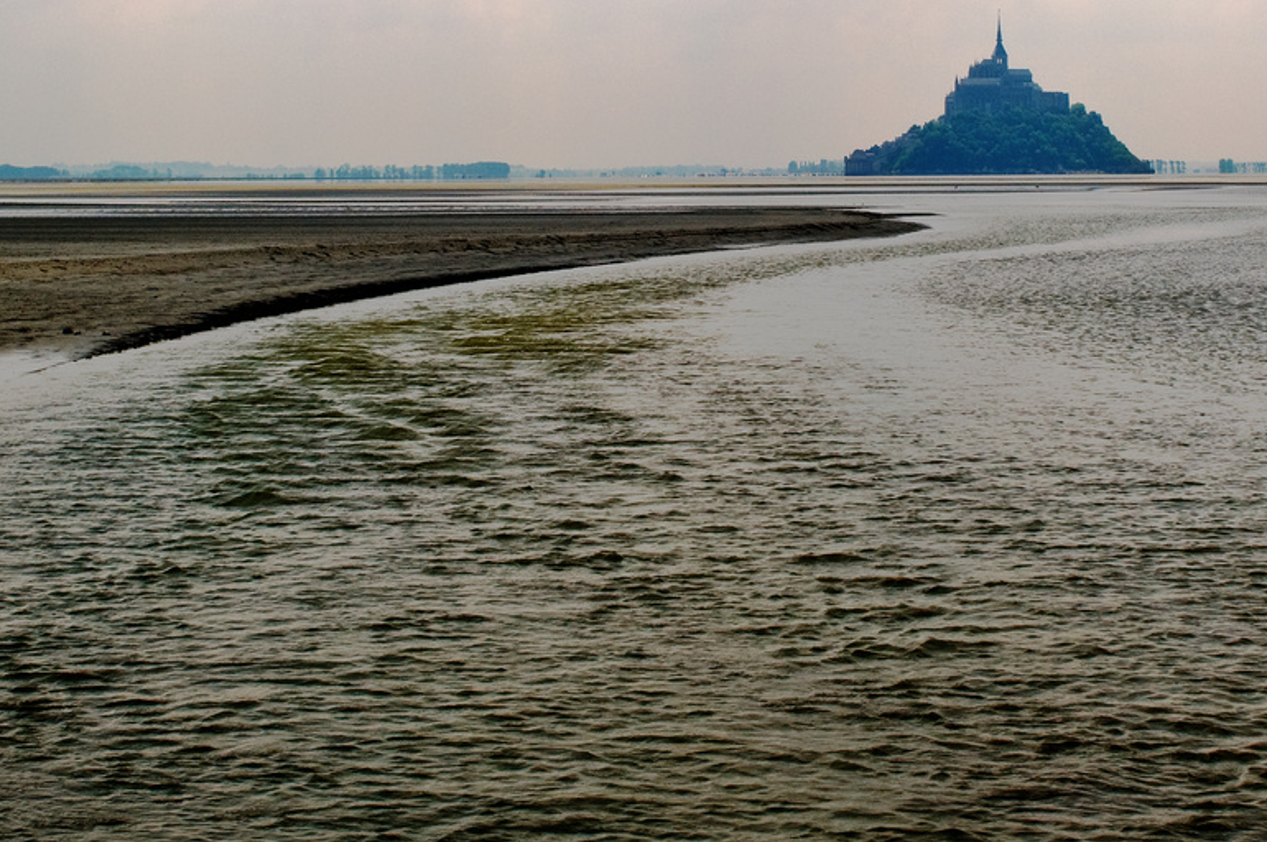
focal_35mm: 76
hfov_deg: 26.6
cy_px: 53
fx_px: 2672
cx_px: 727
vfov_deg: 17.6
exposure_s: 1/125
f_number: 8
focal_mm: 24
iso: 100
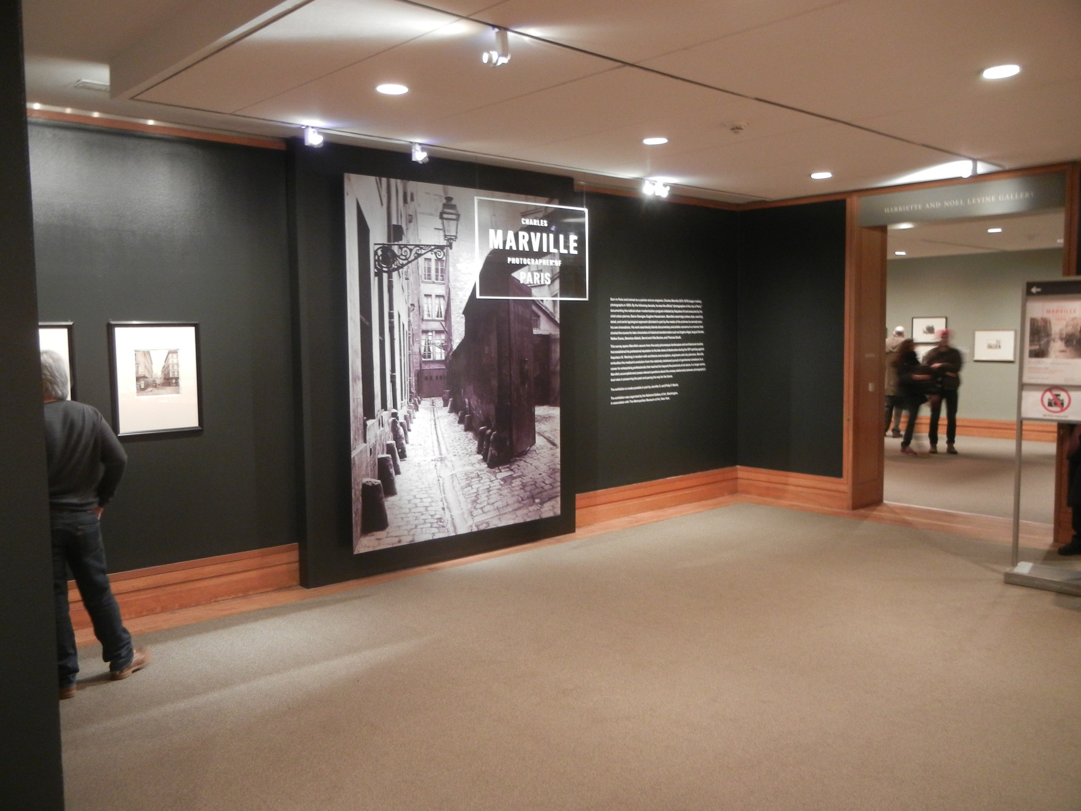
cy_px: 406
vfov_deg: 46.8
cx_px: 540
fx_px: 937
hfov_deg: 60.0
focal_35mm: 30
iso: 400
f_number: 3.5
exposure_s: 1/2.2
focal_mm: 5.4
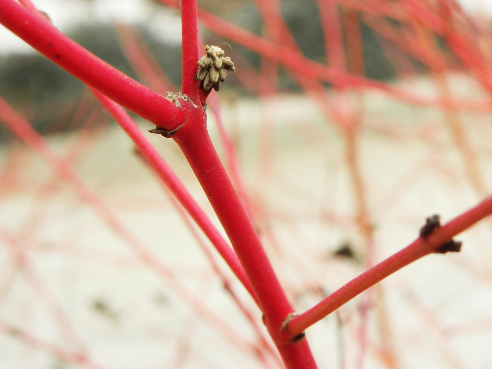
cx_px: 246
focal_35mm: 85
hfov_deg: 23.0
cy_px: 184
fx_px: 1208
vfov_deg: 17.4
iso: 64
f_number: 4
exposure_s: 1/176
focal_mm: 15.1
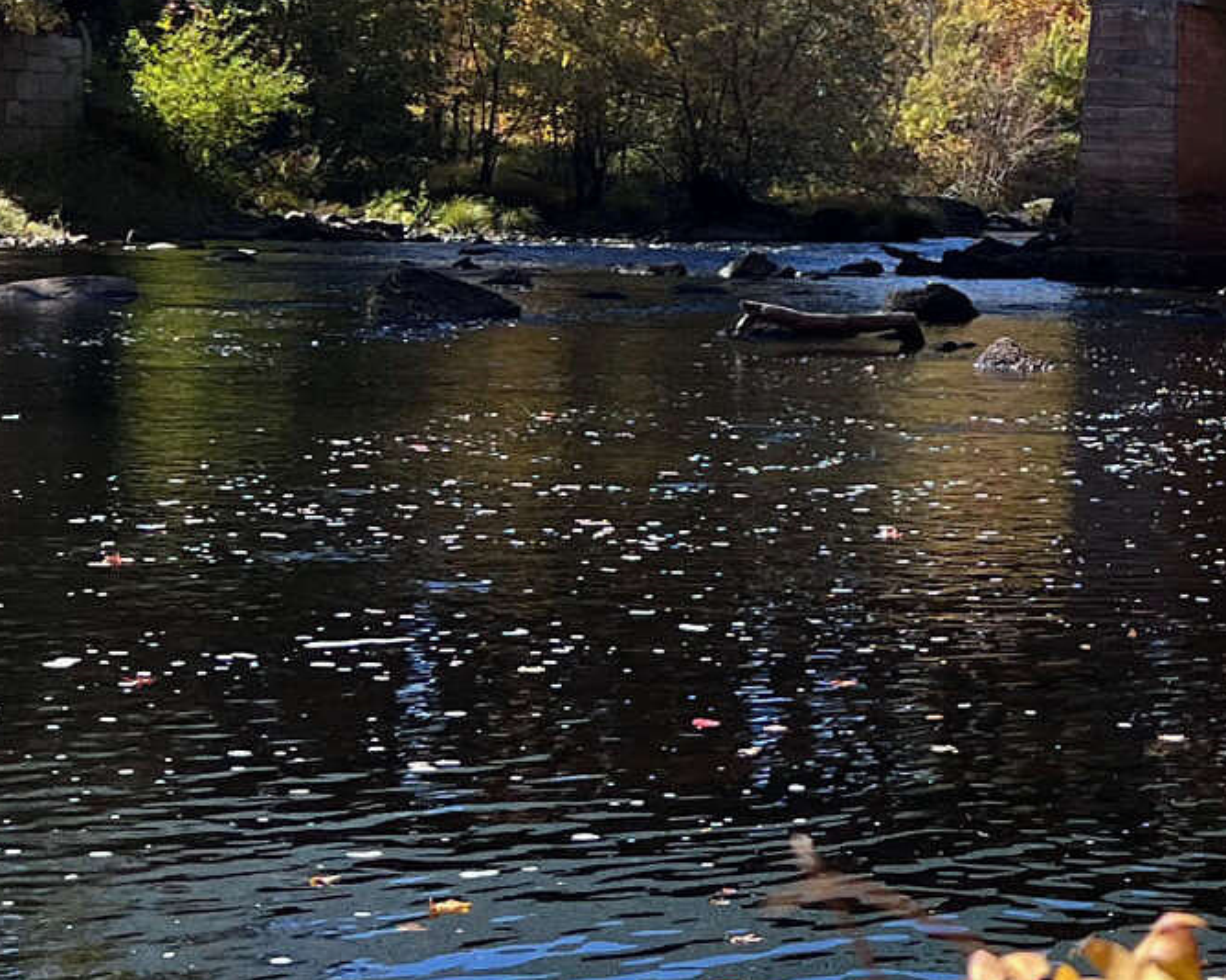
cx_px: 1358
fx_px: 3446
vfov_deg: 16.0
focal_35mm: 95
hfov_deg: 19.3
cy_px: 155
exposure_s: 1/1934
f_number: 1.5
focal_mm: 5.7
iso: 50
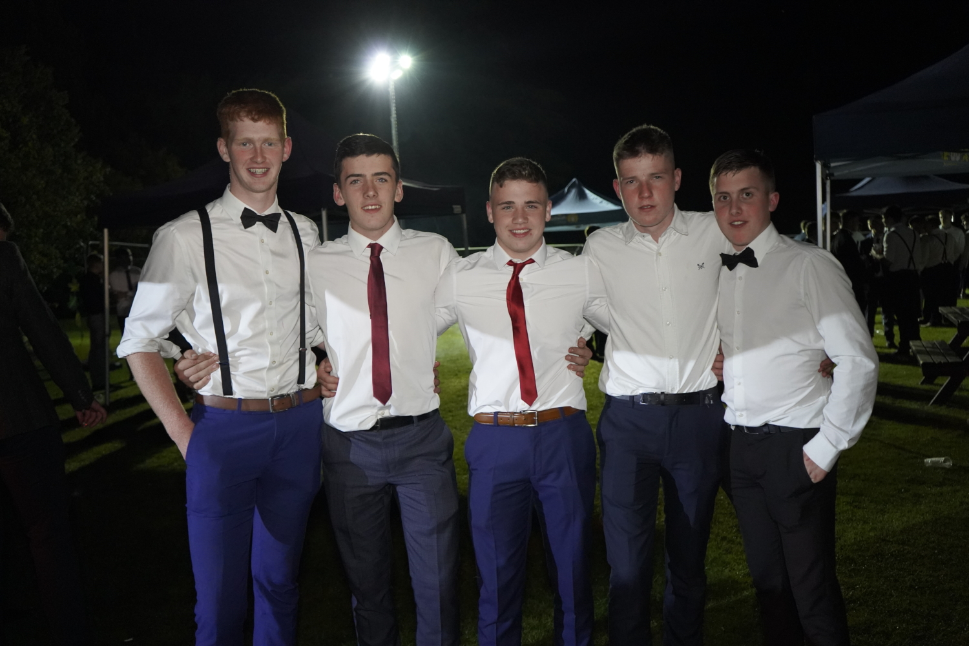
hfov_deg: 57.2
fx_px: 888
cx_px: 484
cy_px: 323
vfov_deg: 40.0
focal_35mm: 33
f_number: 4
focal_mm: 33
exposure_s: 1/160
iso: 6400
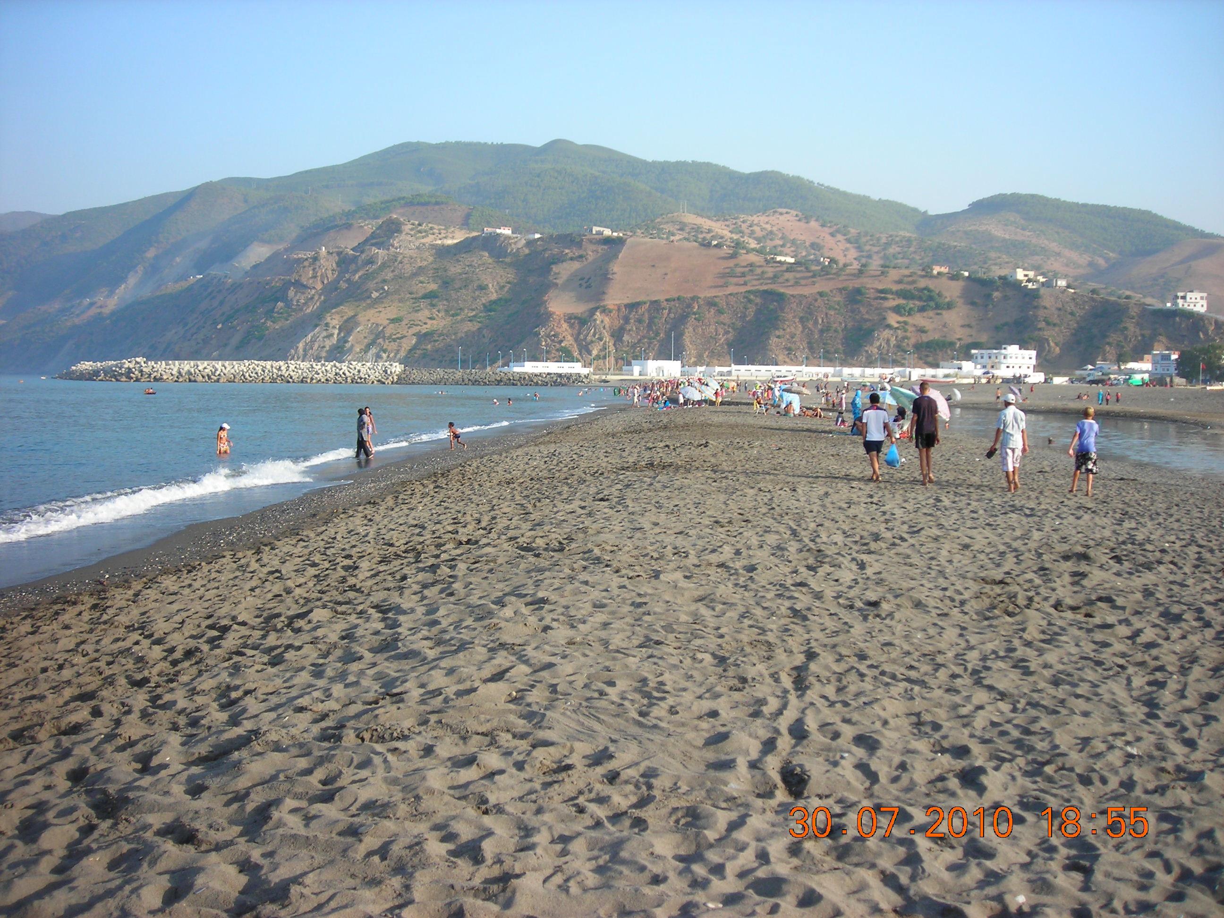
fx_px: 1344
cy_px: 459
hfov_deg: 49.0
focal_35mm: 38
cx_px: 612
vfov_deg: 37.7
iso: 50
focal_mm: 6.3
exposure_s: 1/267
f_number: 3.2
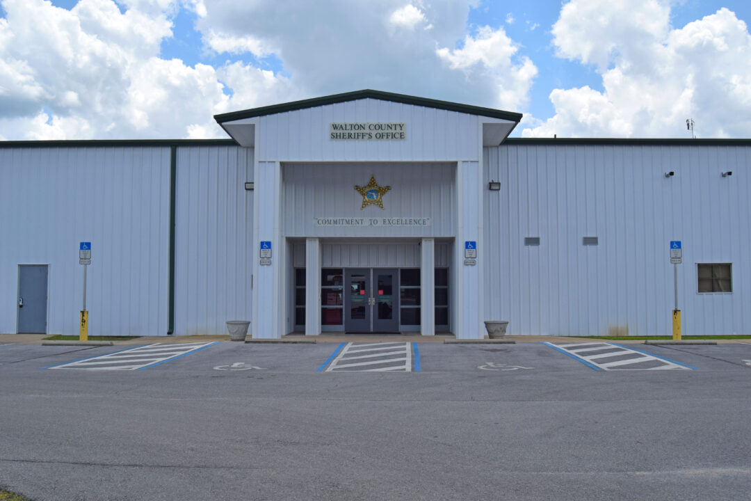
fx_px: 720
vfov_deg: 38.4
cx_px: 376
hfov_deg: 55.1
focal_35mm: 34
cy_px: 250
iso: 200
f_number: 10
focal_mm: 23
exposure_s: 1/400
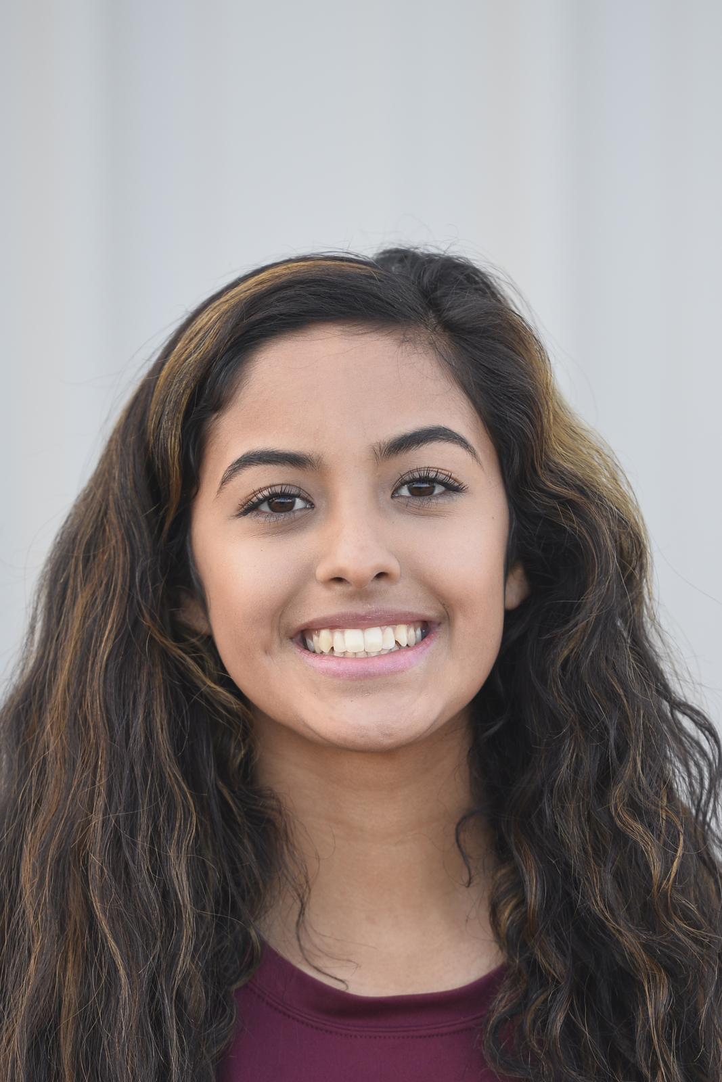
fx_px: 4962
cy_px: 541
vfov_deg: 12.5
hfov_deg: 8.3
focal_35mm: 165
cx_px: 361
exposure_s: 1/500
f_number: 4
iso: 320
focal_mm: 165
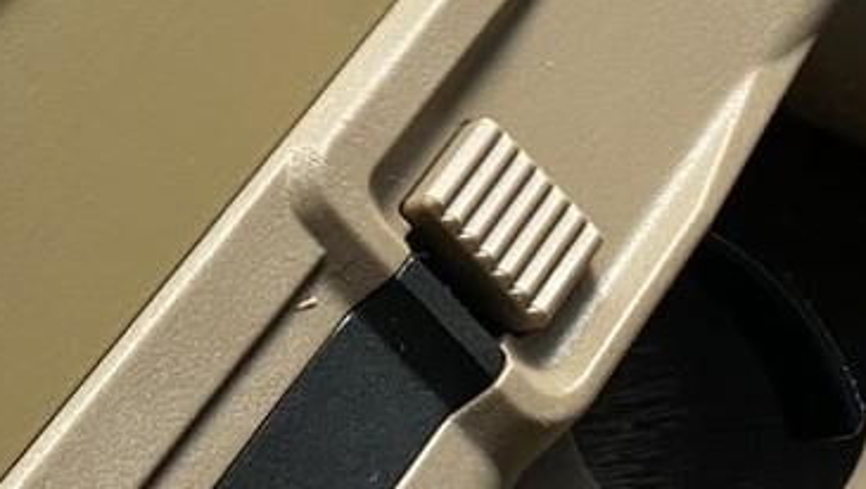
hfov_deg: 20.0
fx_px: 2137
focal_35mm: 93
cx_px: -413
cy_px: -285
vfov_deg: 12.3
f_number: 1.8
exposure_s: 1/50
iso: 125
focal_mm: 4.25
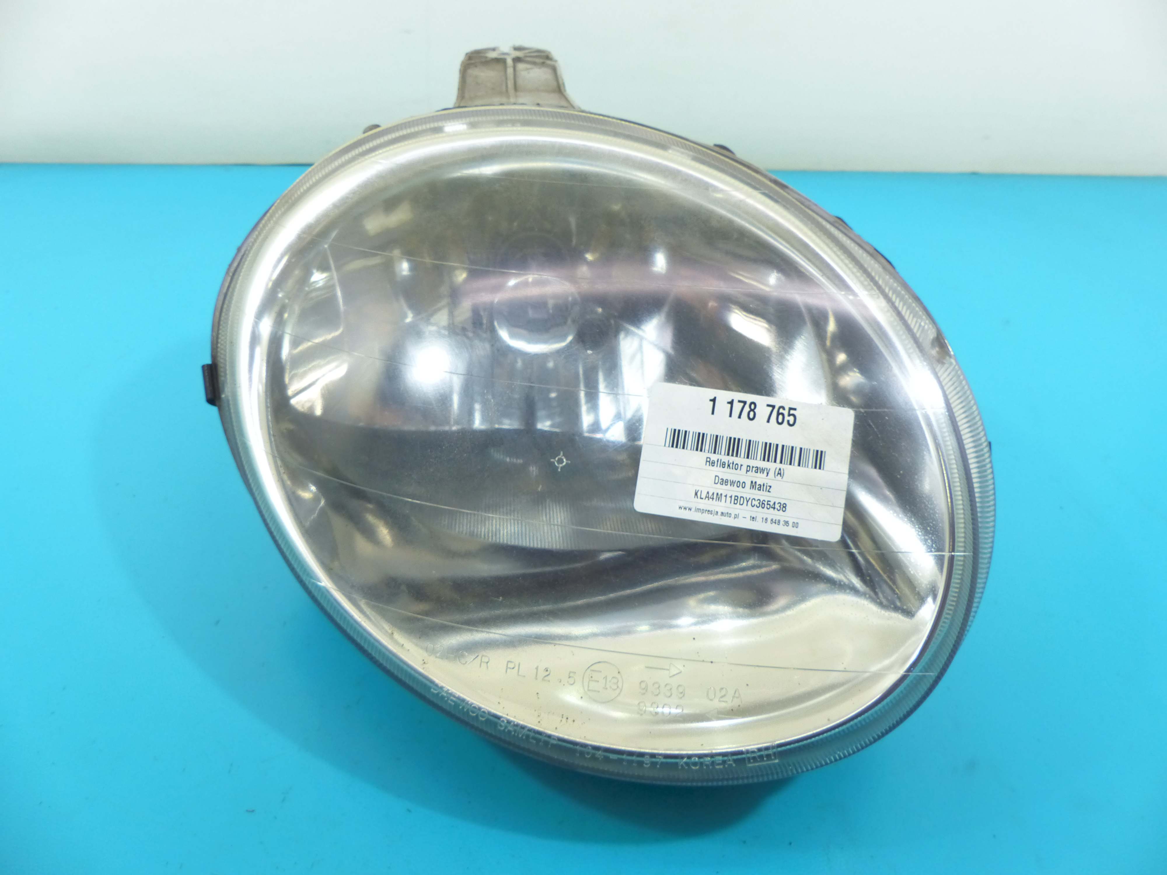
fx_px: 843
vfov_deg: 54.9
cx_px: 584
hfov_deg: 69.4
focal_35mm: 25
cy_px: 438
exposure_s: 1/50
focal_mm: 4.5
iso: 400
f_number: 2.8
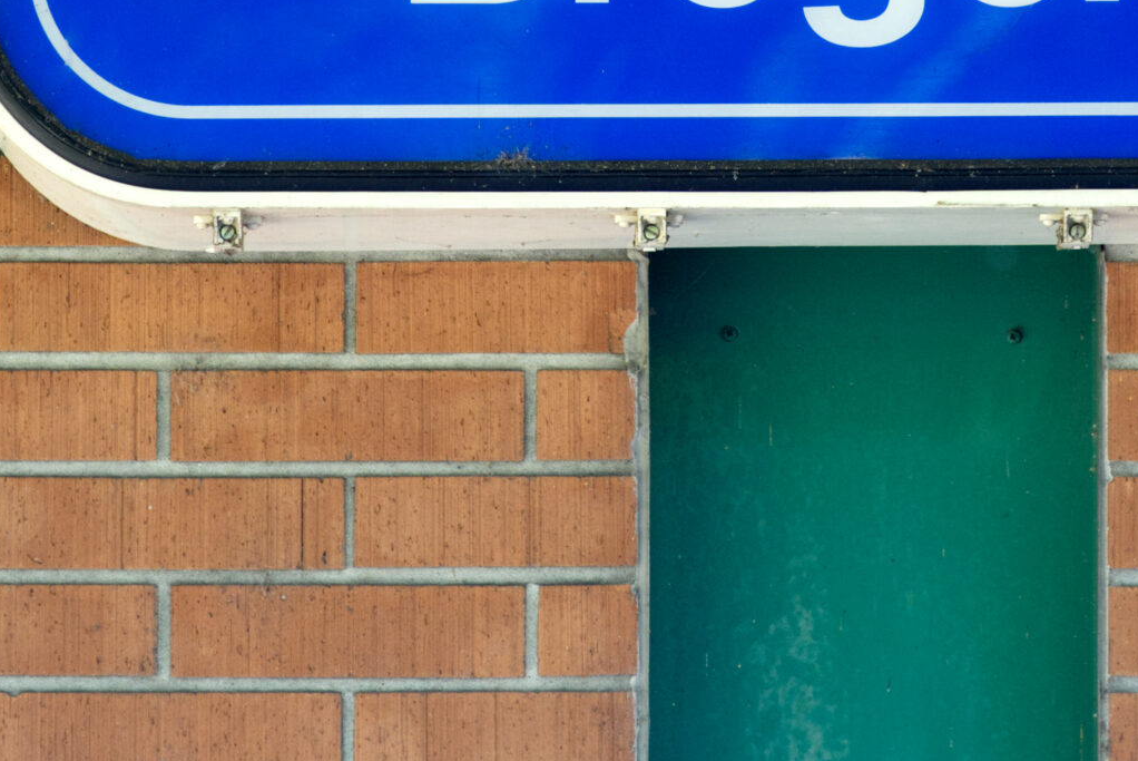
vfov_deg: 2.7
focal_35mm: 501
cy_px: -59
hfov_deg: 4.1
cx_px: 724
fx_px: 15848
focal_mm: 200
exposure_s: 1/250
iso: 1000
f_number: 4
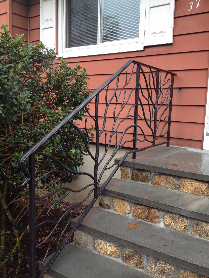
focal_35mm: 35
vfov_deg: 52.6
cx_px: 104
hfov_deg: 40.7
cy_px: 139
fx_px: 282
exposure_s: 1/339
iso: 50
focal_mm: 4.28
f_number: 2.4
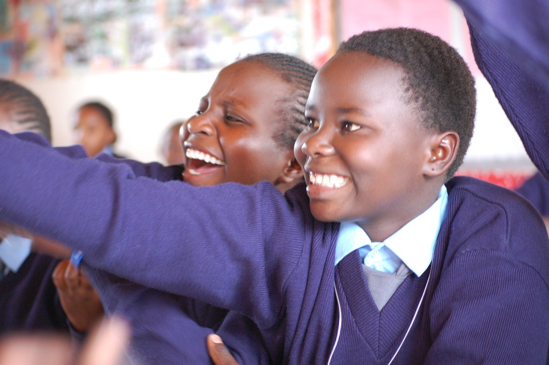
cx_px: 274
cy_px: 182
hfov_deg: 20.6
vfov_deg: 13.8
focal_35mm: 99
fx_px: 1508
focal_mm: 66
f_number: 4.2
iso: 900
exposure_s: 1/30
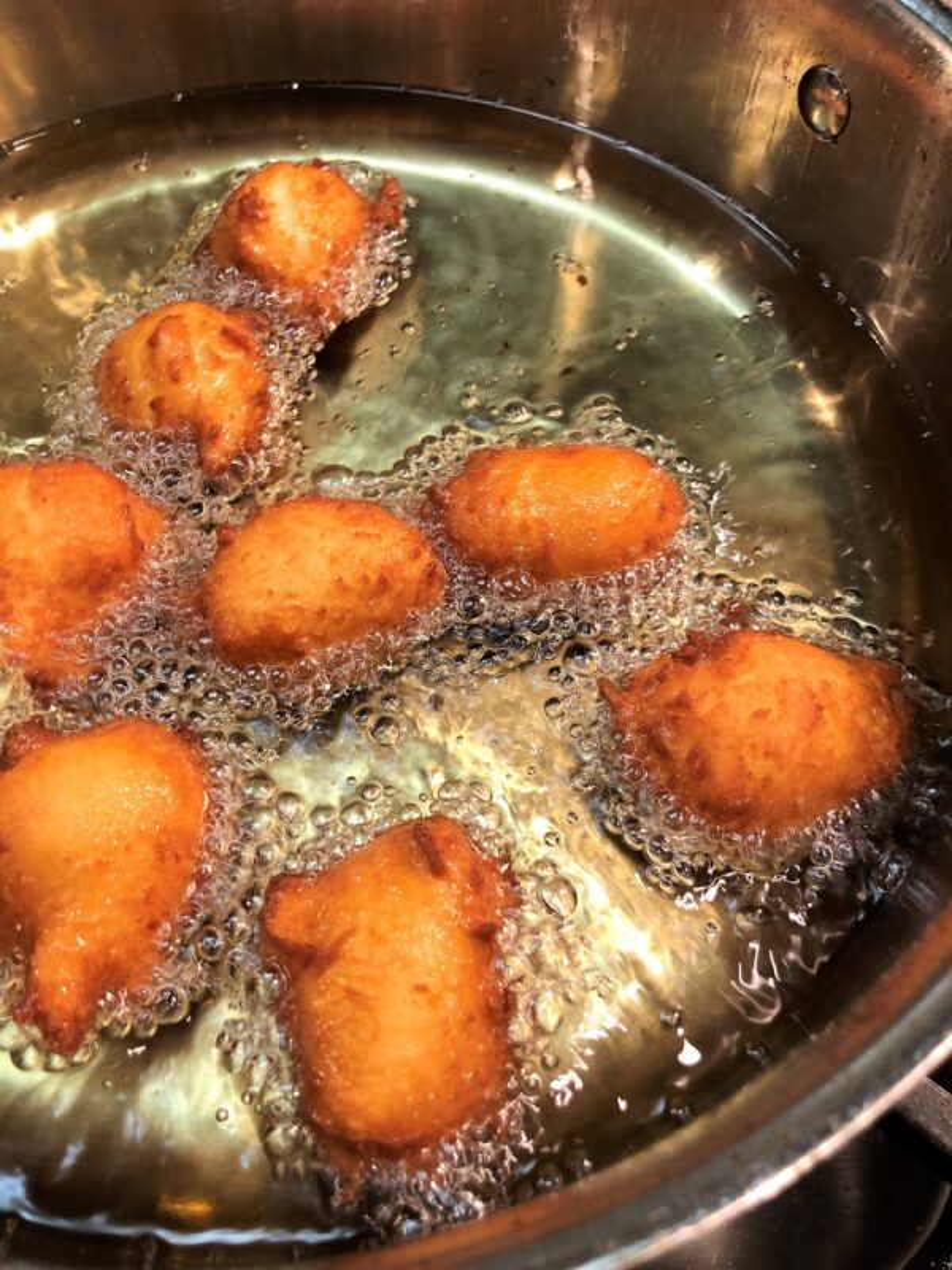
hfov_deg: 49.7
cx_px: 476
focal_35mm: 28
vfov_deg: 63.4
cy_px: 635
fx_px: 1027
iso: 40
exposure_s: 1/20
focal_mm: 3.99
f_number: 1.8
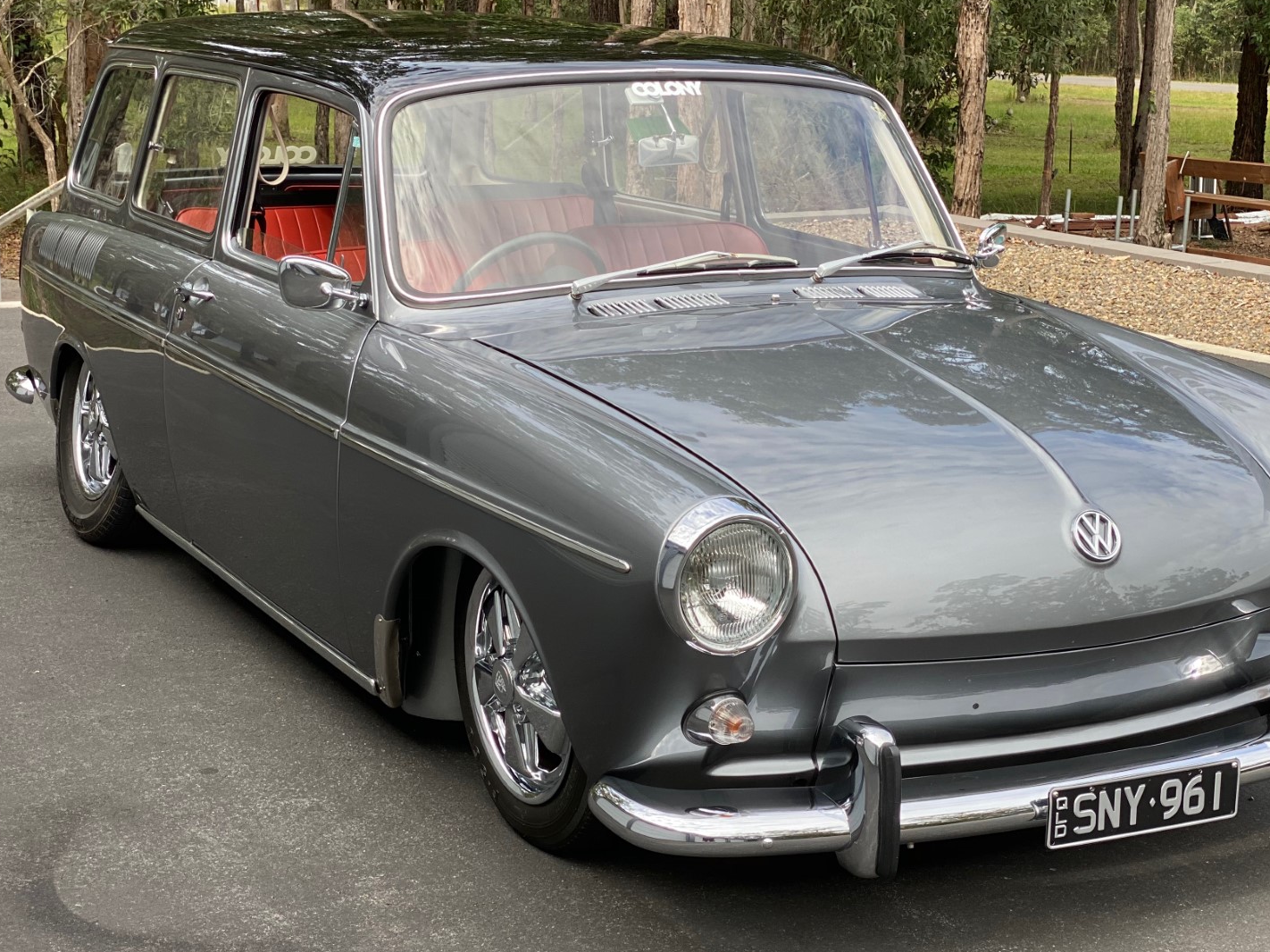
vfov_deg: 22.6
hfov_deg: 29.8
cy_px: 489
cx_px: 694
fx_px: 2384
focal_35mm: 65
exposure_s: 1/287
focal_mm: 6
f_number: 2
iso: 20
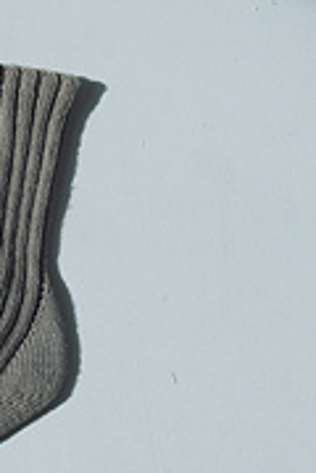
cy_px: 250
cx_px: -43
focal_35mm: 139
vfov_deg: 14.8
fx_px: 1830
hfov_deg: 9.8
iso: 400
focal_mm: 50
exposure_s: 1/1250
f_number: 8
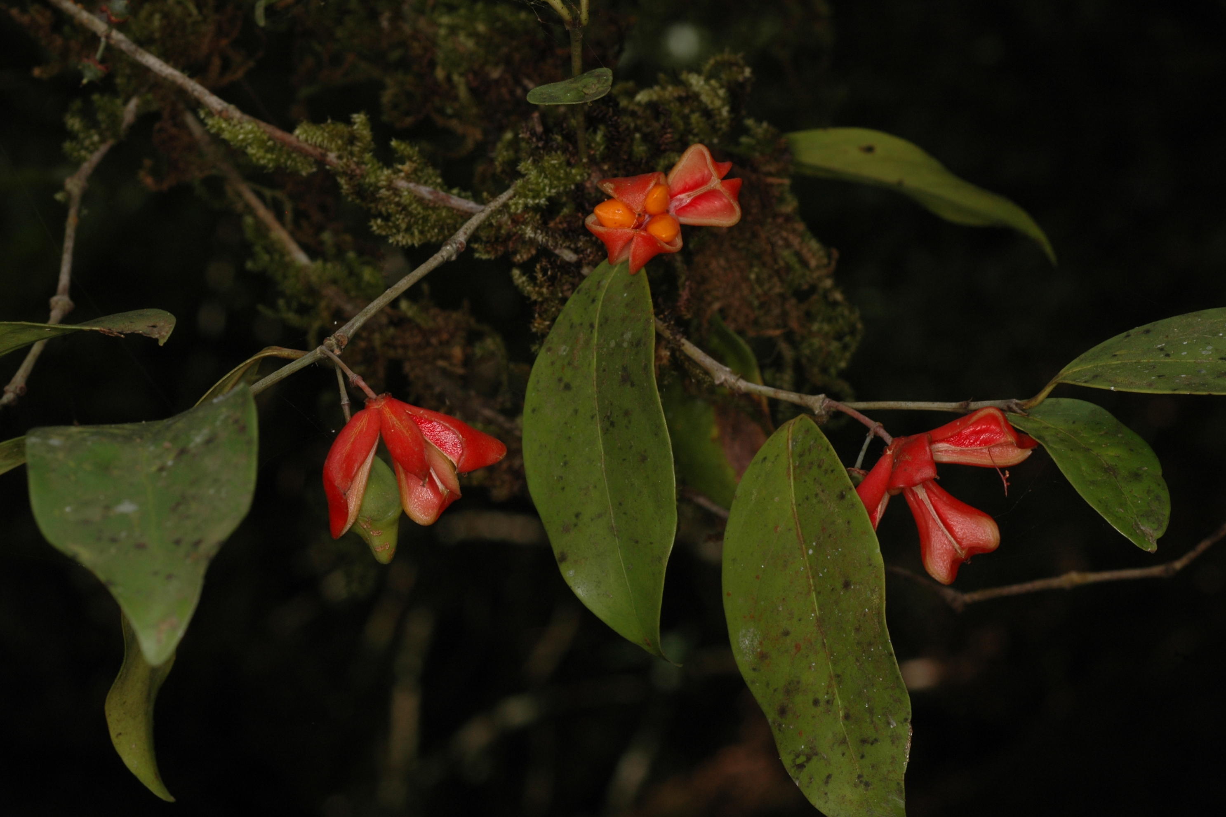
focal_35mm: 91
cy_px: 408
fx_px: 3099
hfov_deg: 22.4
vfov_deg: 15.0
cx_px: 614
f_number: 16
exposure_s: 1/160
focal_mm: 60
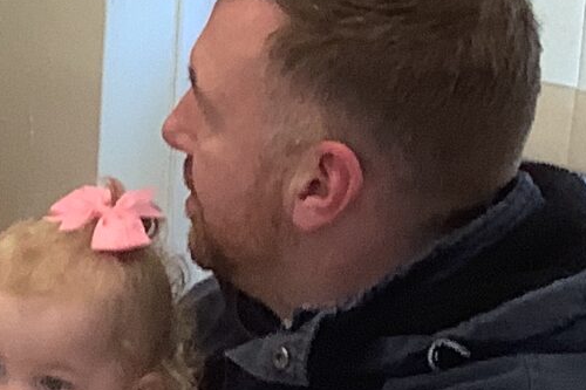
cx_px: -328
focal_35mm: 165
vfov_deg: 8.3
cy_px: 190
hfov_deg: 11.8
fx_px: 2685
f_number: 2.4
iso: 100
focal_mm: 3.3
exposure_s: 1/50
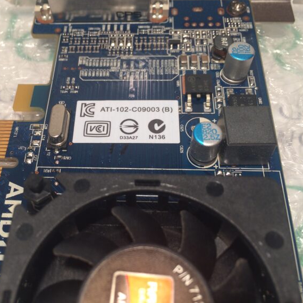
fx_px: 357
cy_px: 144
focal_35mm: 36
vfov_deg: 46.0
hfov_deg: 45.8
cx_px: 120
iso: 32
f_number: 2.2
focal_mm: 4.15
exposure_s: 1/146
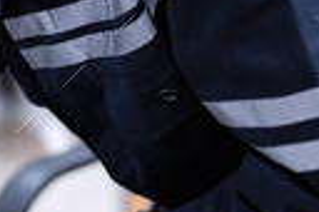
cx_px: -162
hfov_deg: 12.2
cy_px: 41
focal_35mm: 161
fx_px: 1425
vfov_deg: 8.5
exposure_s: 1/500
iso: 1000
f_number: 1.4
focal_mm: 35
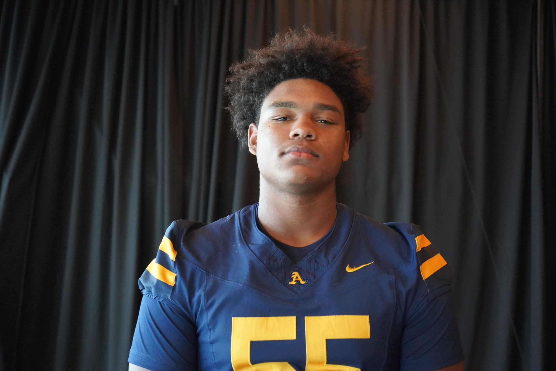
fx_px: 695
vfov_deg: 29.9
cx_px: 278
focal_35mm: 45
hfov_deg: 43.6
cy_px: 186
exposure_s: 1/160
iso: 12800
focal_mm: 45
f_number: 4.5
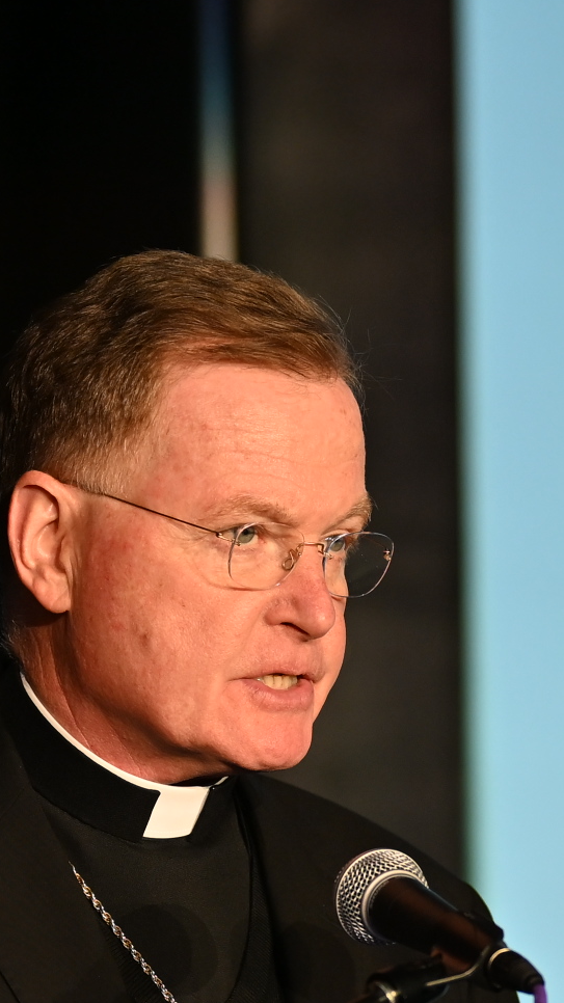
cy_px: 724
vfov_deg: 3.7
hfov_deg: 2.1
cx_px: 292
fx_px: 15668
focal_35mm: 589
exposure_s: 1/200
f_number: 1.8
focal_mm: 135
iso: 280
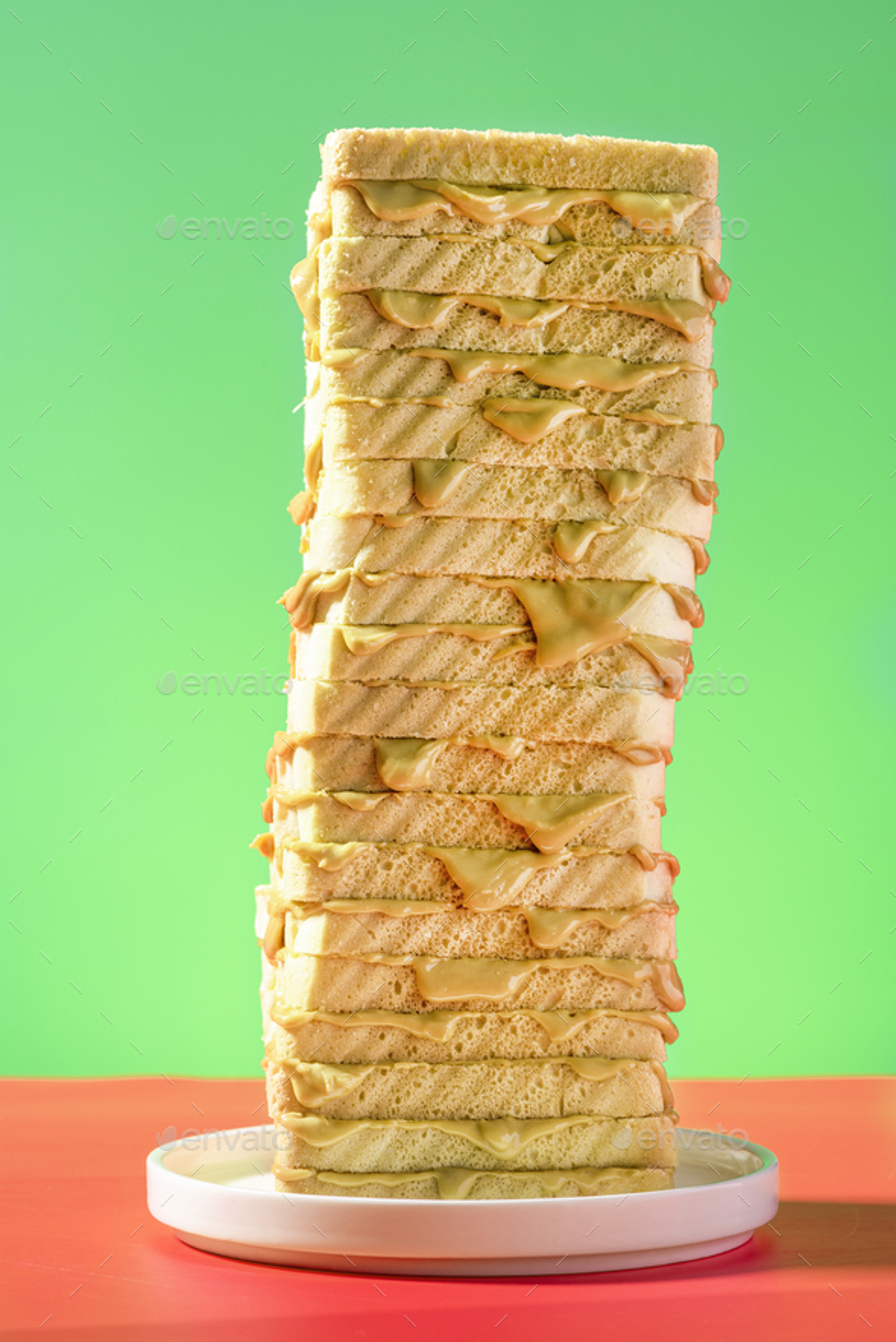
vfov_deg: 19.5
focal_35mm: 105
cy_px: 671
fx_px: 3917
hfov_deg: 13.1
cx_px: 448
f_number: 16
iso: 160
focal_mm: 105
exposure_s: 1/160
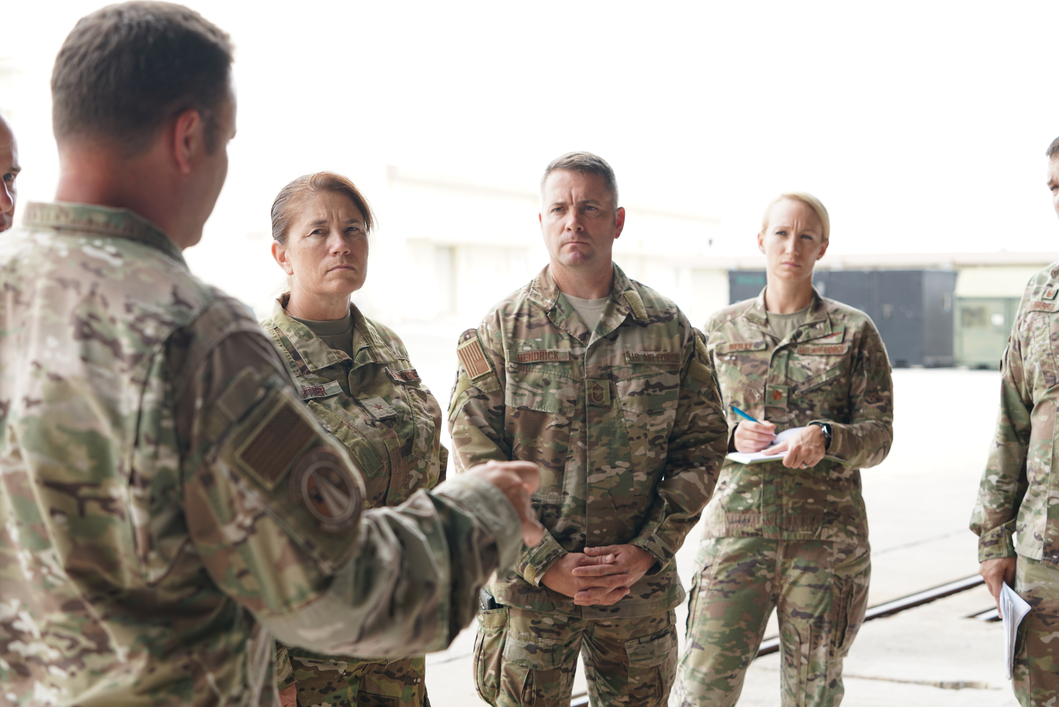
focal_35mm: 70
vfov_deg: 19.5
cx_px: 530
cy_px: 354
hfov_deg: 28.8
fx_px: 2059
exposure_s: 1/125
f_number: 4.5
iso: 100
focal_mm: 70
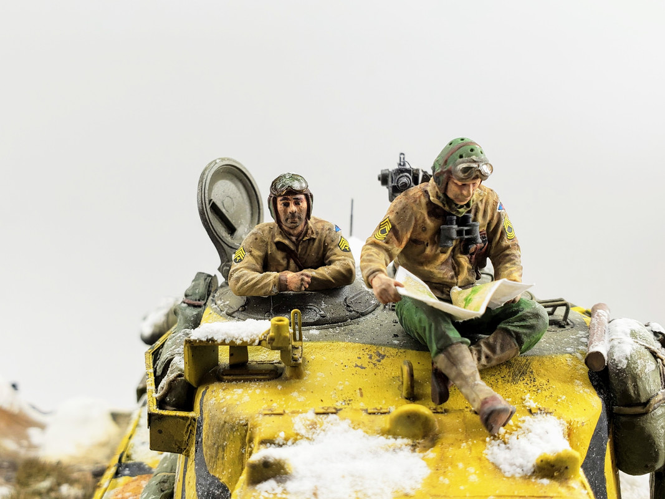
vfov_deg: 53.1
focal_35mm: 26
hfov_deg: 67.3
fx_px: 499
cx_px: 332
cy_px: 250
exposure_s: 1/120
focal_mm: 4.3
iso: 64
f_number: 2.4
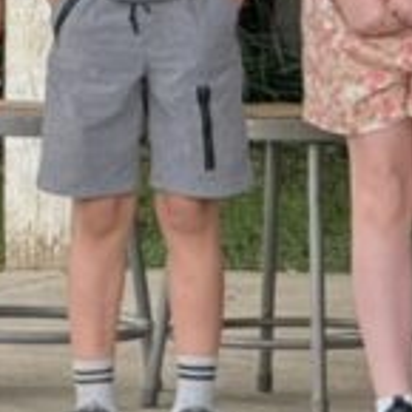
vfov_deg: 3.1
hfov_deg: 3.1
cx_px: 469
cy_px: -293
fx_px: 7568
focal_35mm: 562
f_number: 2.8
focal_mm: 15.66
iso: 250
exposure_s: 1/89
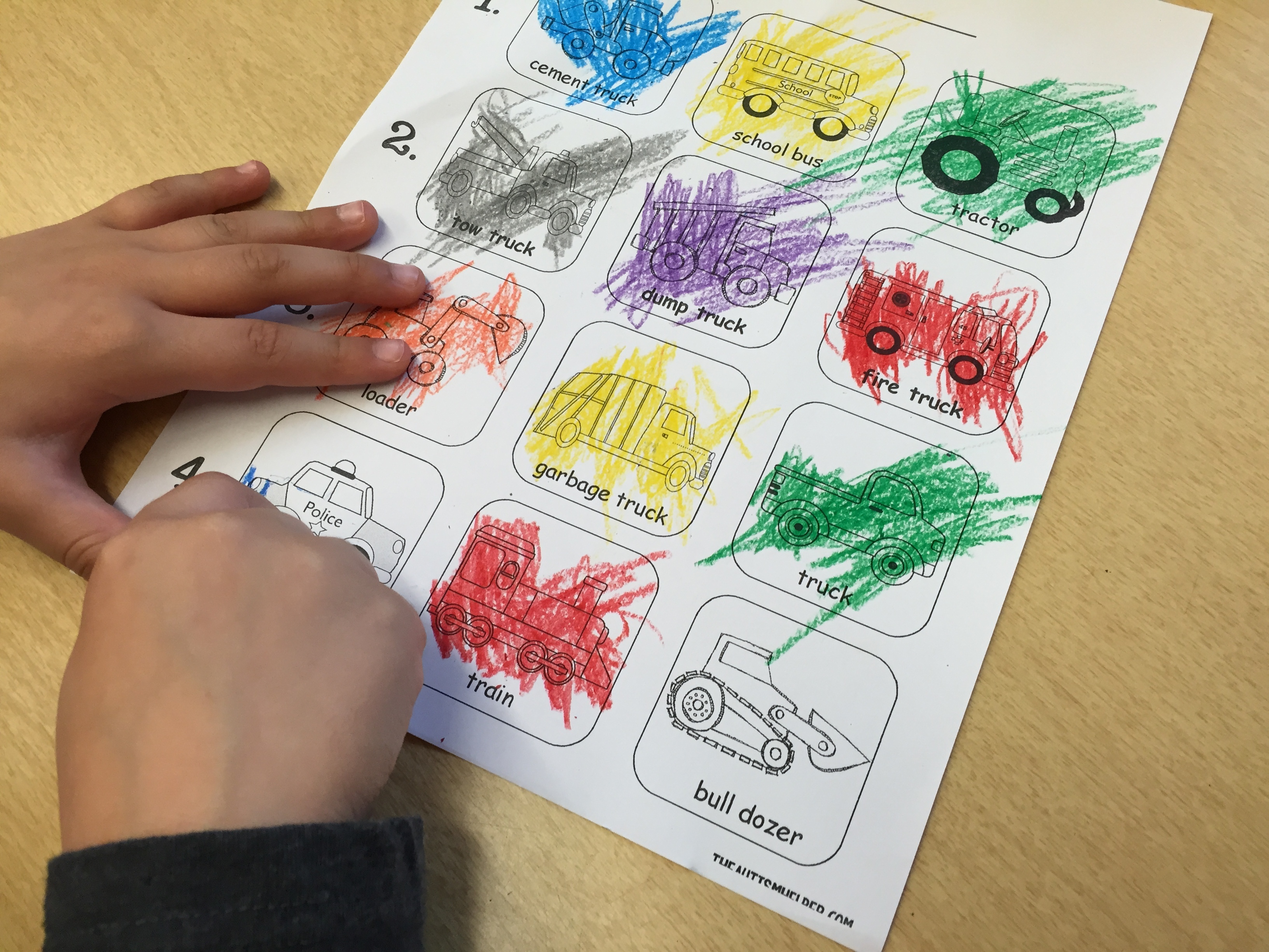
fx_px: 1063
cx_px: 634
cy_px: 476
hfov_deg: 61.7
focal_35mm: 29
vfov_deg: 48.2
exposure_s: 1/40
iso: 32
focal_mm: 4.15
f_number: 2.2
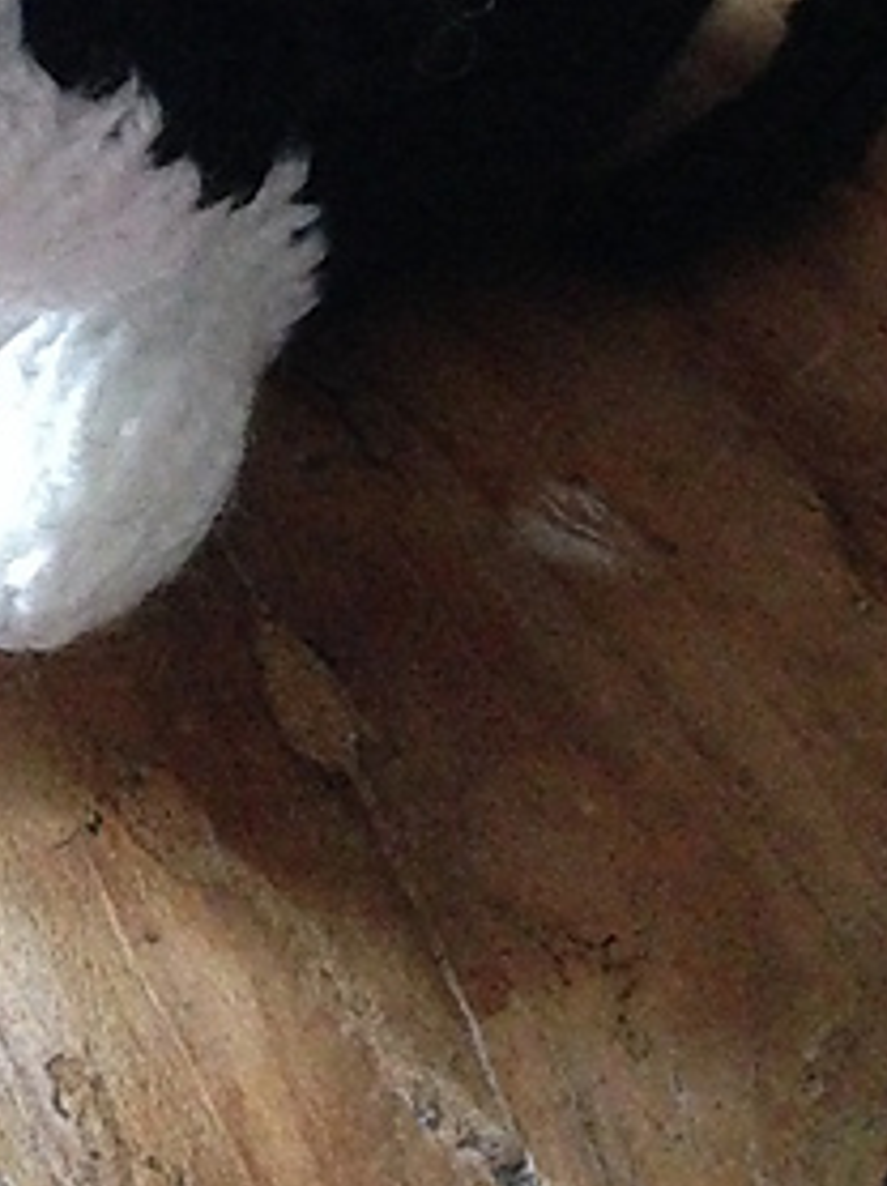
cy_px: 60
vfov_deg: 24.7
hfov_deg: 19.3
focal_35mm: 76
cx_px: 286
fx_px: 2601
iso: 1600
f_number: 2.4
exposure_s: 1/17
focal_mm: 4.12
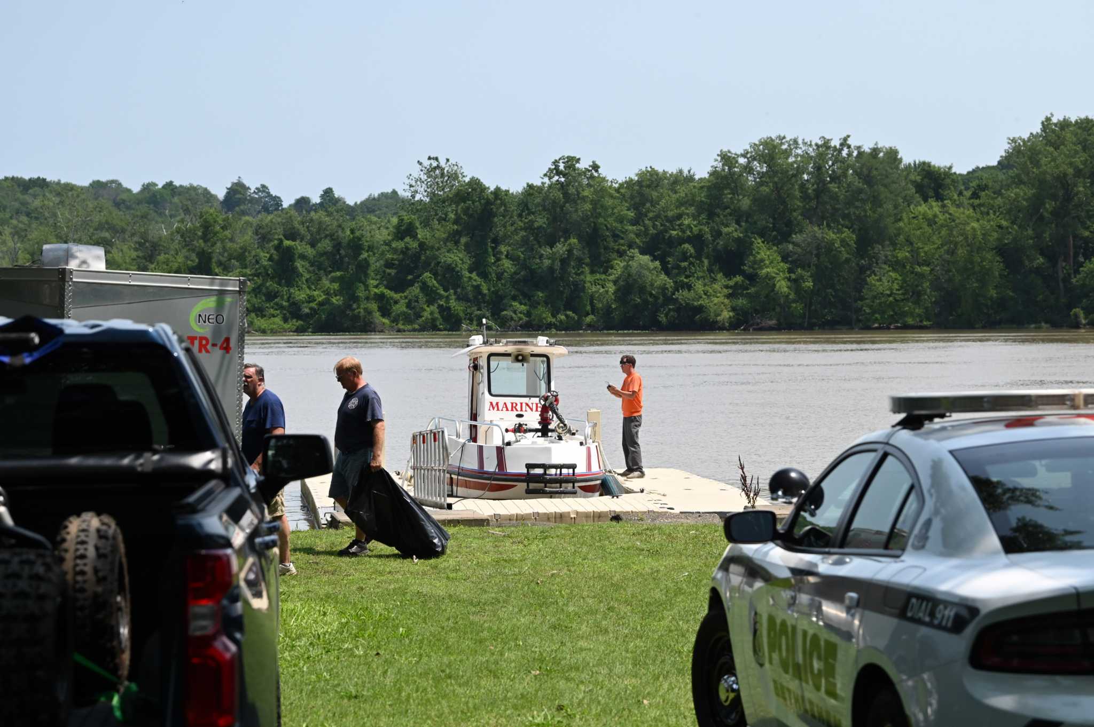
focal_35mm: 86
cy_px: 364
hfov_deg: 23.7
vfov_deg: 15.9
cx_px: 547
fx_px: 2611
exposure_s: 1/8000
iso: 1400
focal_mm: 86
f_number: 5.6
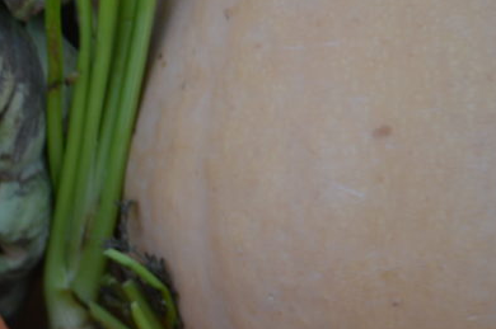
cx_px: -214
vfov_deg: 7.9
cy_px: 429
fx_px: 2353
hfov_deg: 11.6
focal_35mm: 171
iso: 110
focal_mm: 38
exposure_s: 1/60
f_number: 5
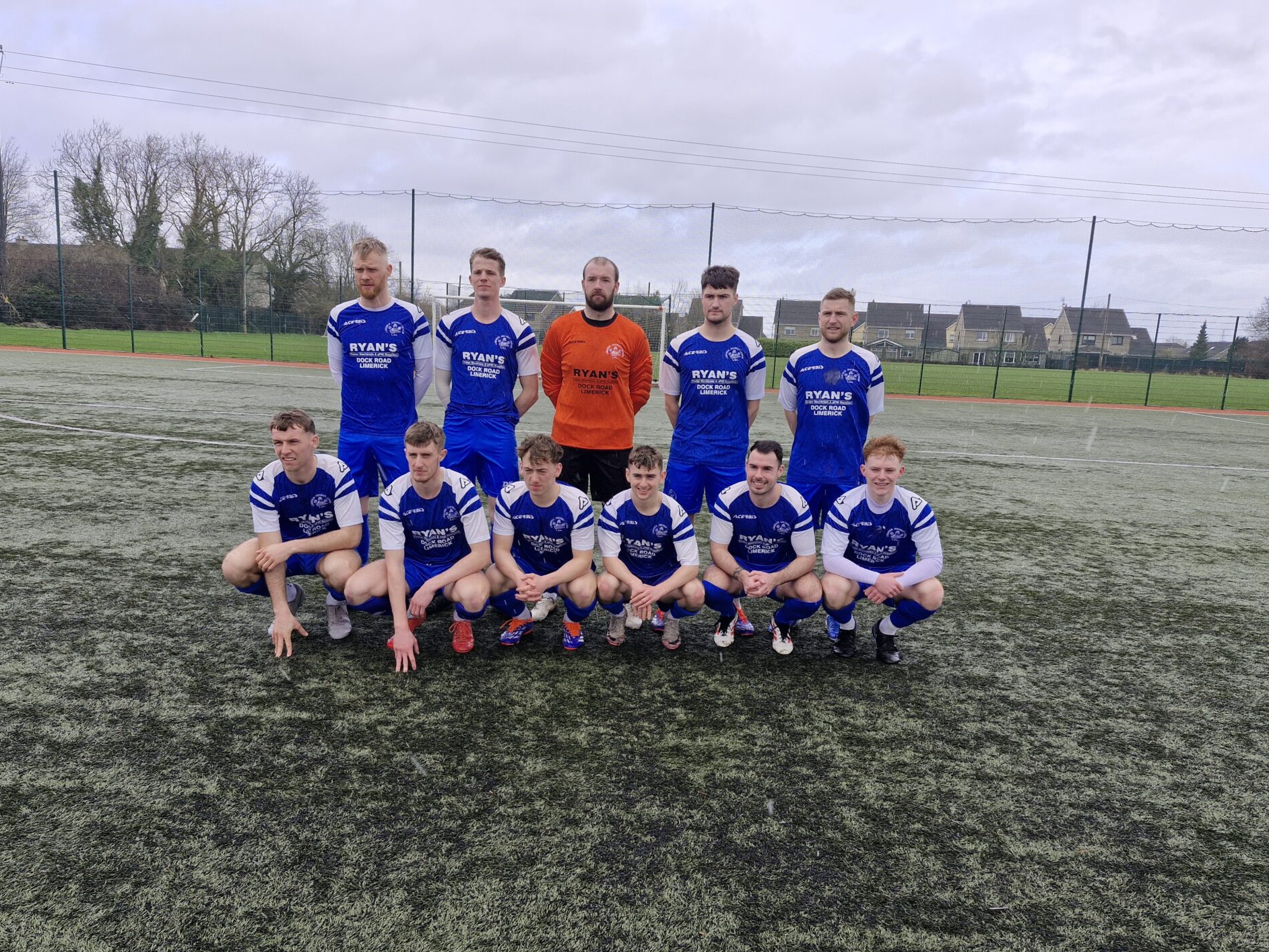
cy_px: 508
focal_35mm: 25
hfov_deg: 69.3
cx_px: 601
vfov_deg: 54.8
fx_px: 916
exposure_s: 1/376
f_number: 1.8
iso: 50
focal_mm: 5.54
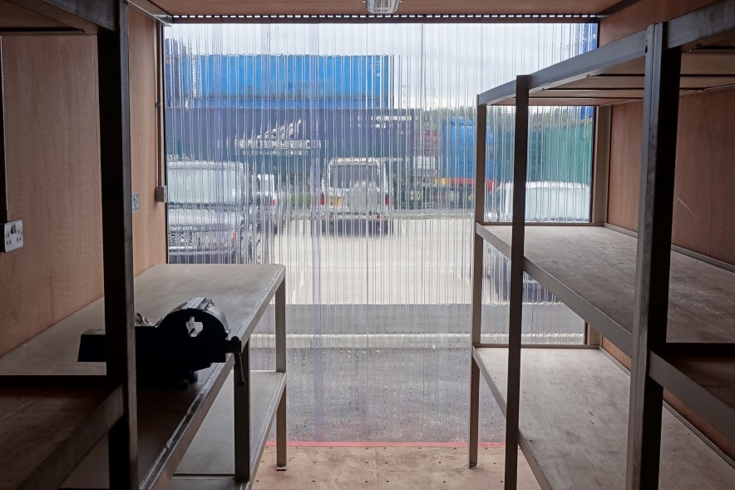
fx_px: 898
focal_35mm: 44
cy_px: 260
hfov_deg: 44.5
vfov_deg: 30.5
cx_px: 344
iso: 125
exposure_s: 1/160
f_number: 4
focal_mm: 8.8
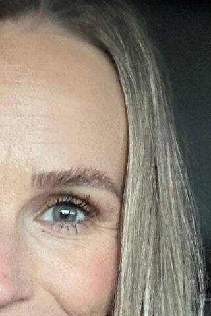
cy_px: 396
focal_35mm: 100
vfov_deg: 19.1
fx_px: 878
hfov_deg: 13.3
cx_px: -59
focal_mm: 2.69
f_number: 1.9
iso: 320
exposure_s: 1/33
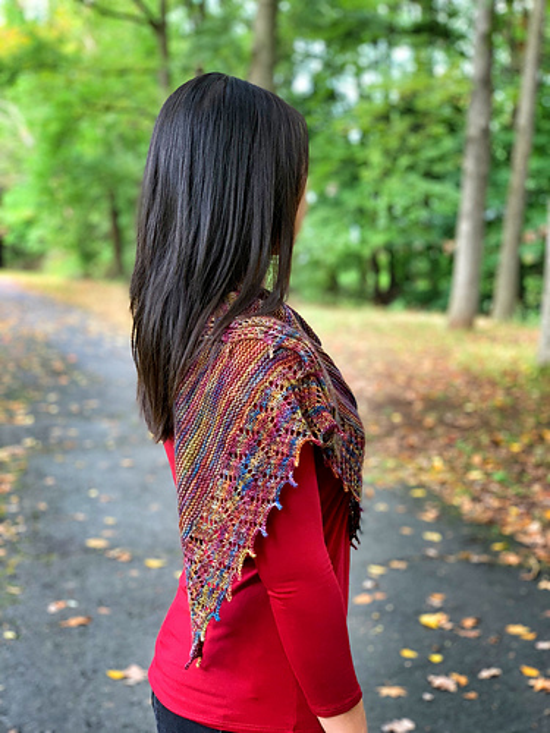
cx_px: 275
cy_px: 366
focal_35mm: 52
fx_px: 1102
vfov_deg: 36.8
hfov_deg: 28.0
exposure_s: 1/107
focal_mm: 6
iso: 125
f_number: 2.4
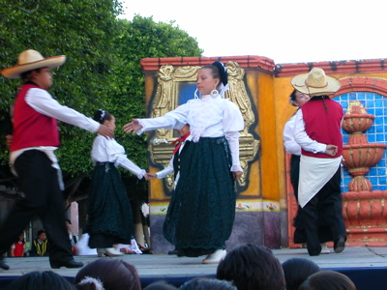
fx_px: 1241
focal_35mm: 111
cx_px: 194
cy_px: 145
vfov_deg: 13.3
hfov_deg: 17.7
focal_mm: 16.8
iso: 100
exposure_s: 1/36.5
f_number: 4.8
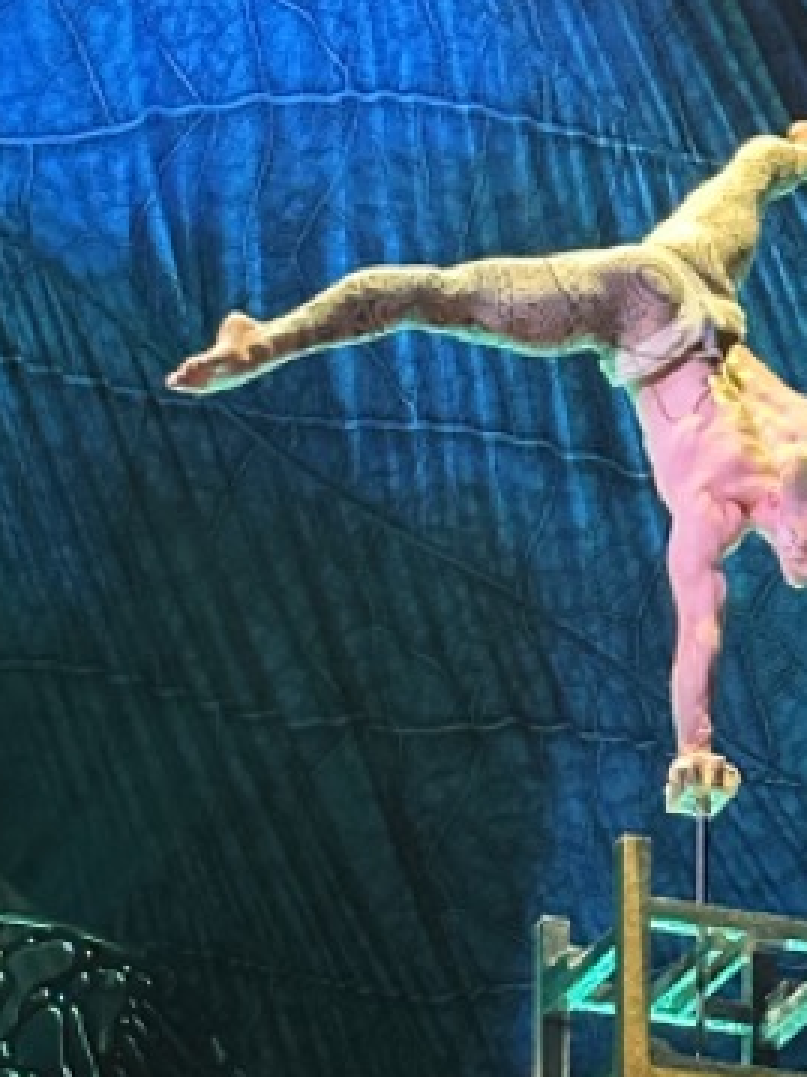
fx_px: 5319
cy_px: 1518
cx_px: 753
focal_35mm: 171
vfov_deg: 11.2
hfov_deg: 8.6
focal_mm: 6.86
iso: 640
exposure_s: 1/21
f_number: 1.78
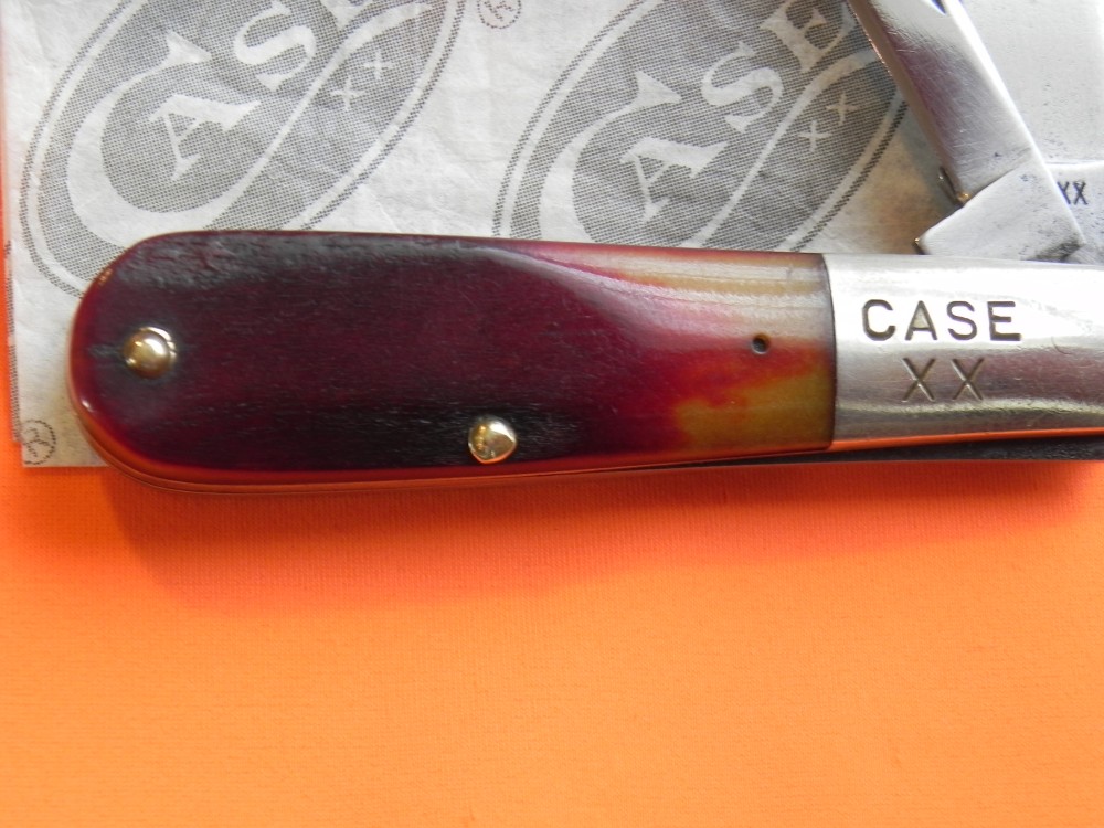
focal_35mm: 85
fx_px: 2711
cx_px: 552
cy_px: 414
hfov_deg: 23.0
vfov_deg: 17.4
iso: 160
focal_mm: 15.1
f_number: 4
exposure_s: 1/43.1
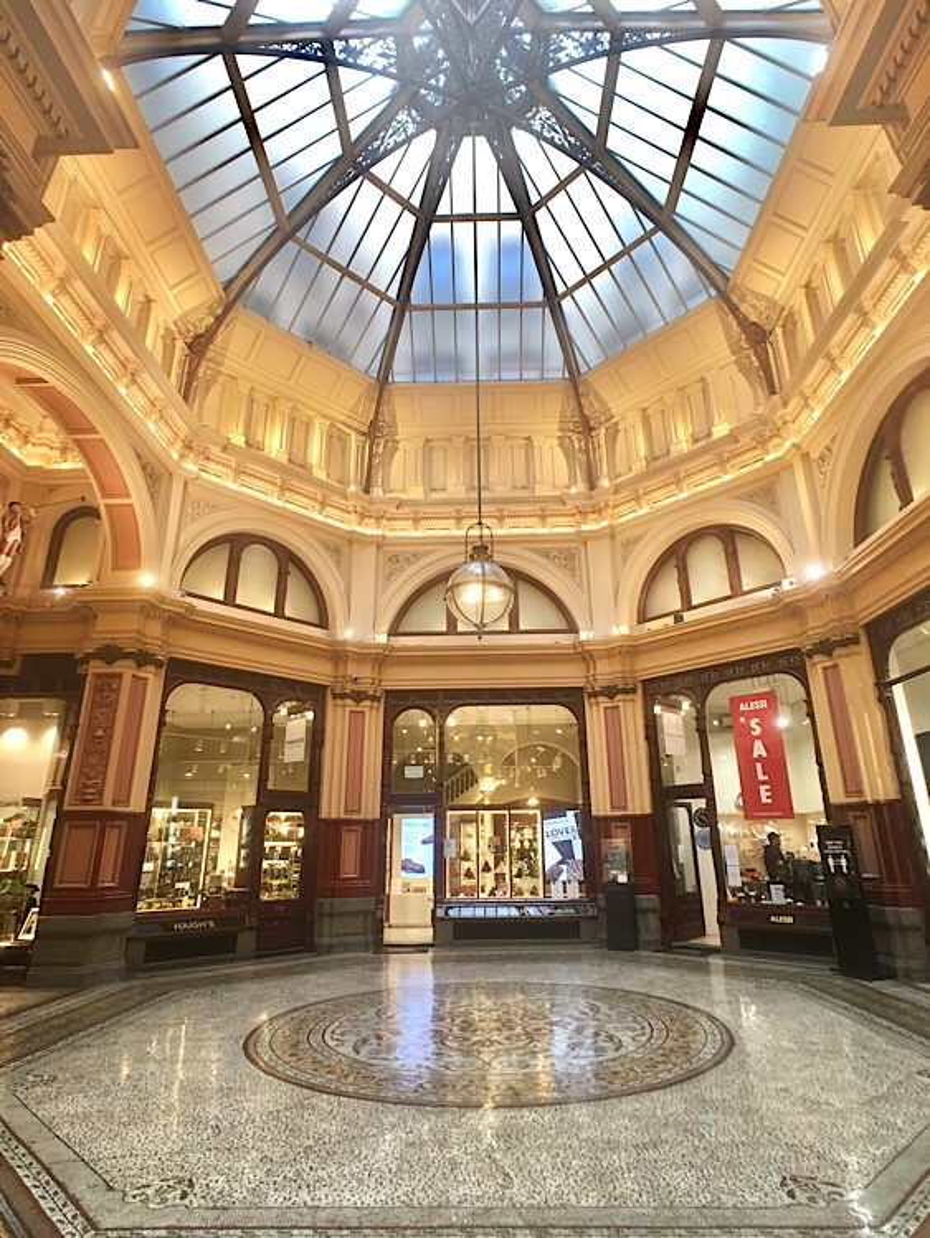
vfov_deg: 61.6
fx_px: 1038
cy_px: 619
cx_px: 465
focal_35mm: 29
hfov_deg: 48.3
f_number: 2.2
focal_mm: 4.15
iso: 50
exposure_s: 1/33
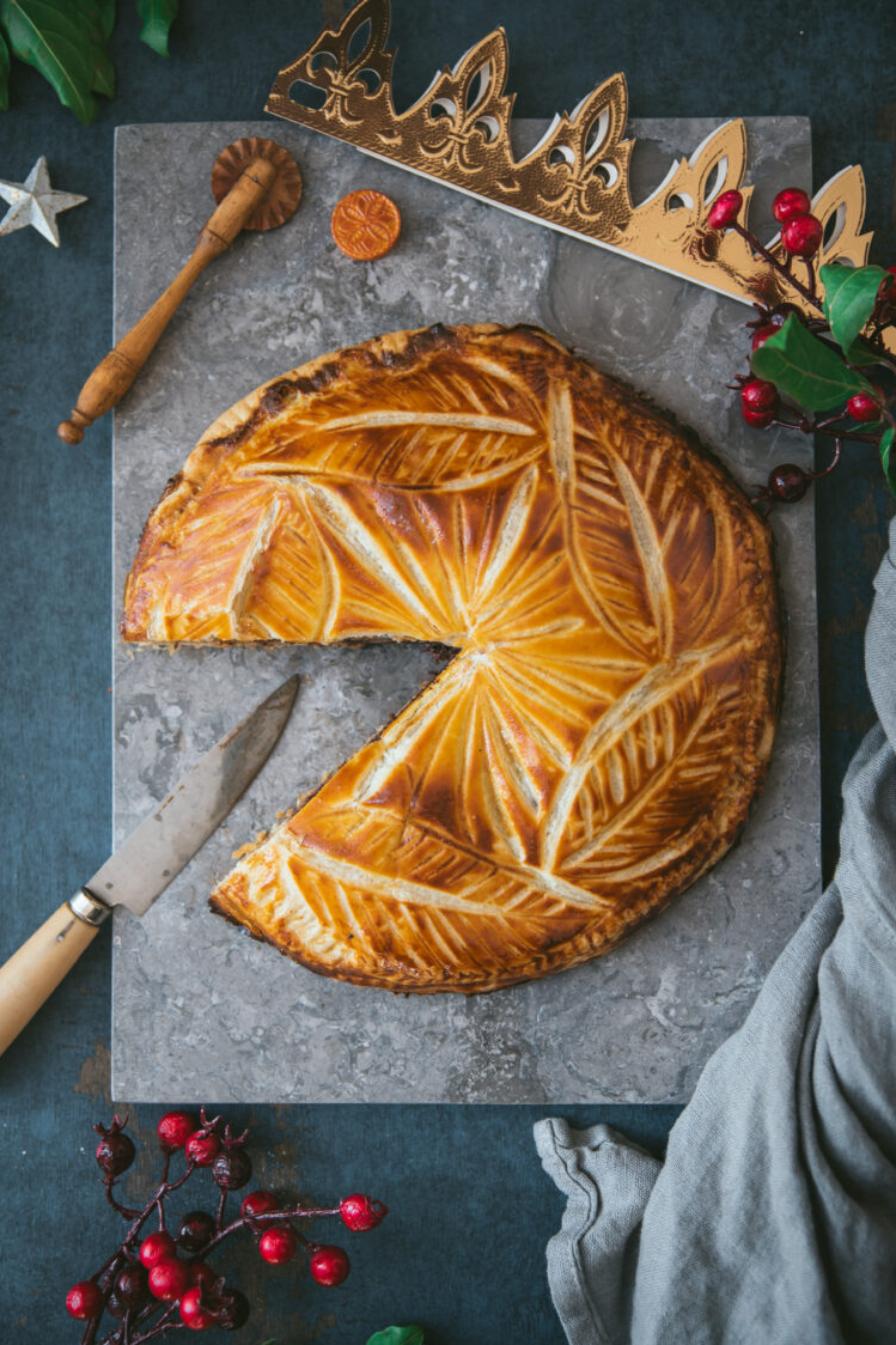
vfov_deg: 45.4
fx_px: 1606
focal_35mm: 43
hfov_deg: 31.2
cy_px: 678
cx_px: 439
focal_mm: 42
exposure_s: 1/80
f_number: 2.8
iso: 125
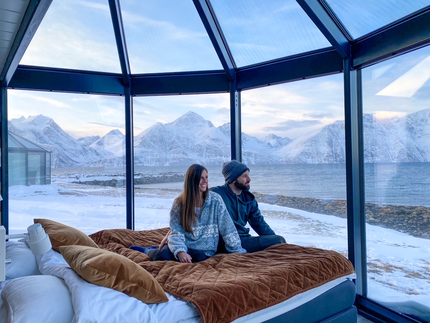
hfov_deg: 67.3
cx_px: 215
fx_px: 323
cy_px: 162
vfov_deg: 53.1
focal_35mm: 26
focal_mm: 4.25
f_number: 1.8
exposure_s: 1/240
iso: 32
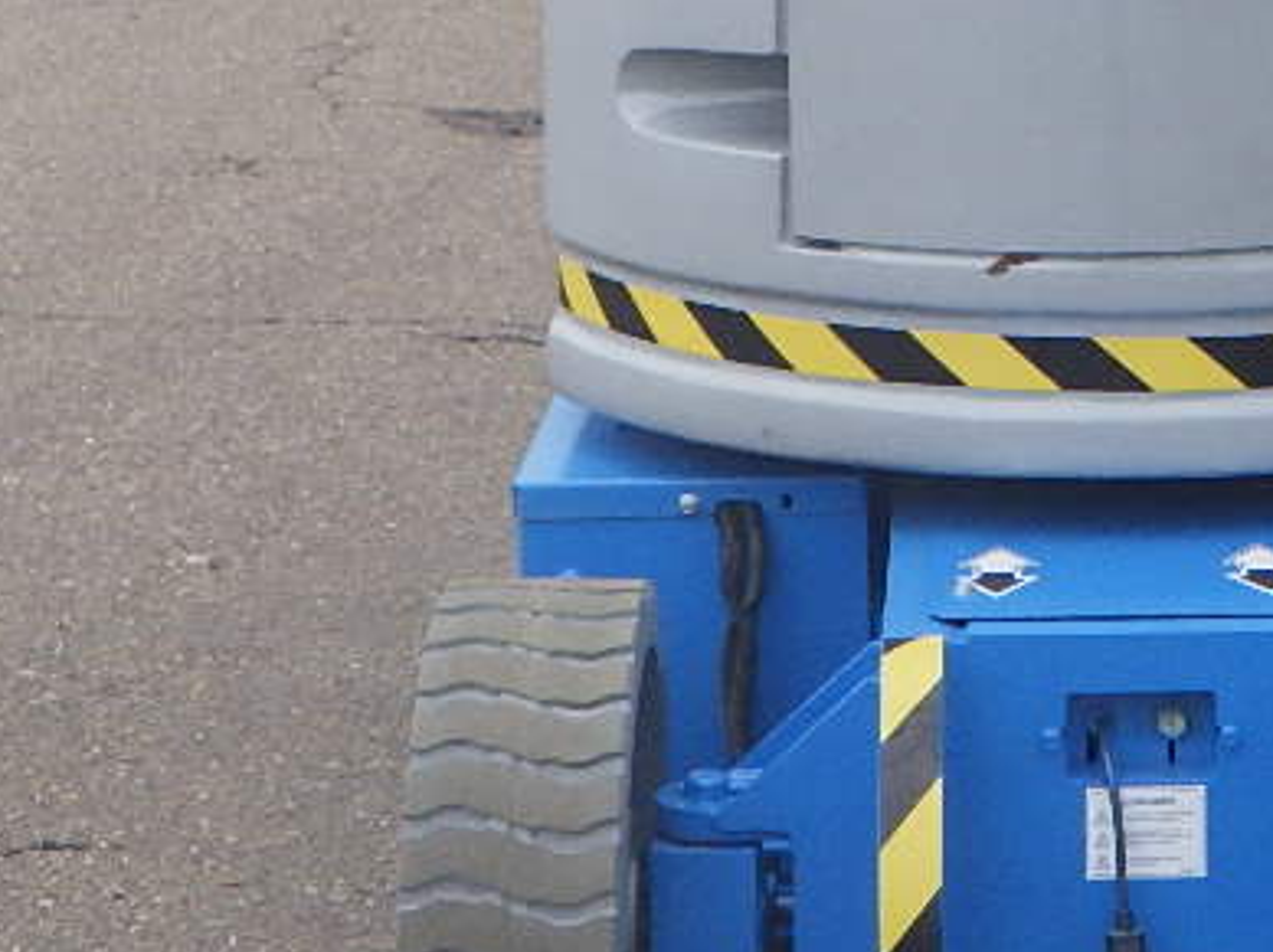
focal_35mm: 112
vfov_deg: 12.6
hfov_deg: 17.3
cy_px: -399
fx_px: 4115
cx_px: 1129
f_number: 4.6
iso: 250
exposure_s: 1/320
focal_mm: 6.1
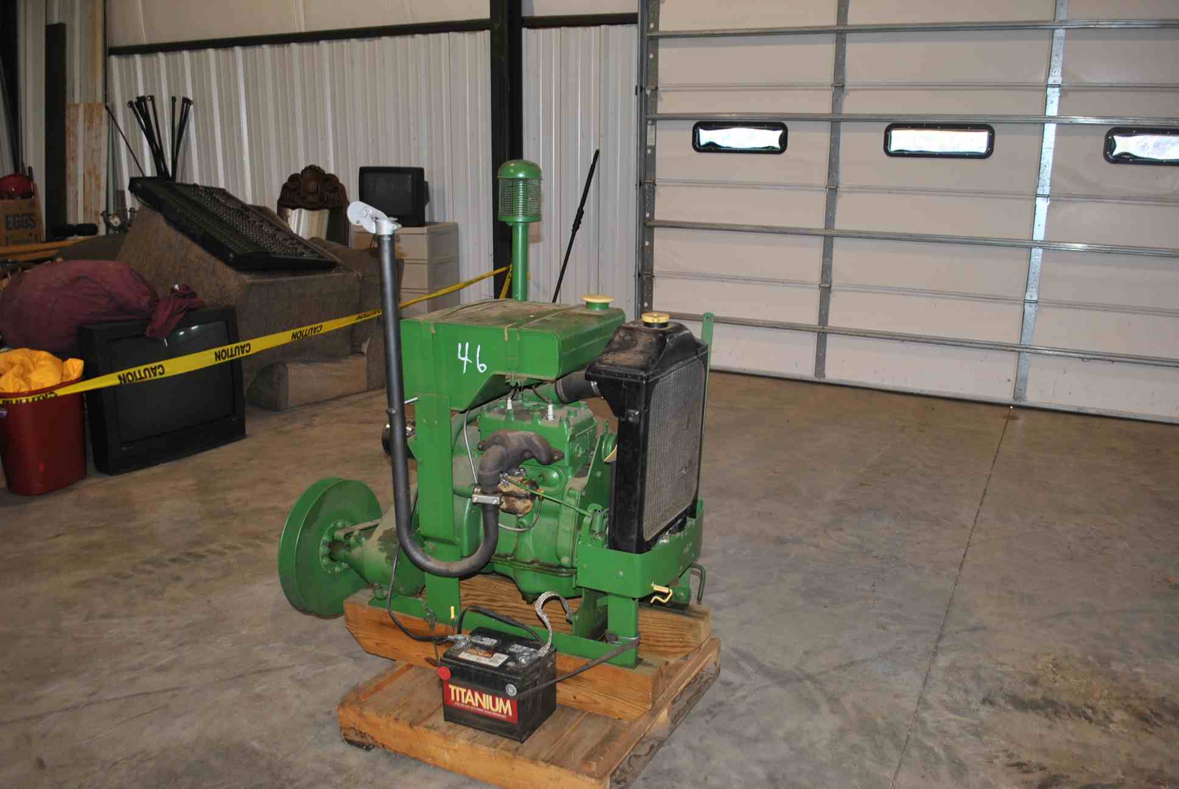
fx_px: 984
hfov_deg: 61.9
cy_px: 394
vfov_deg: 43.7
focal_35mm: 30
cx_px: 590
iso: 200
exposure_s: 1/60
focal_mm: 20
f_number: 3.8
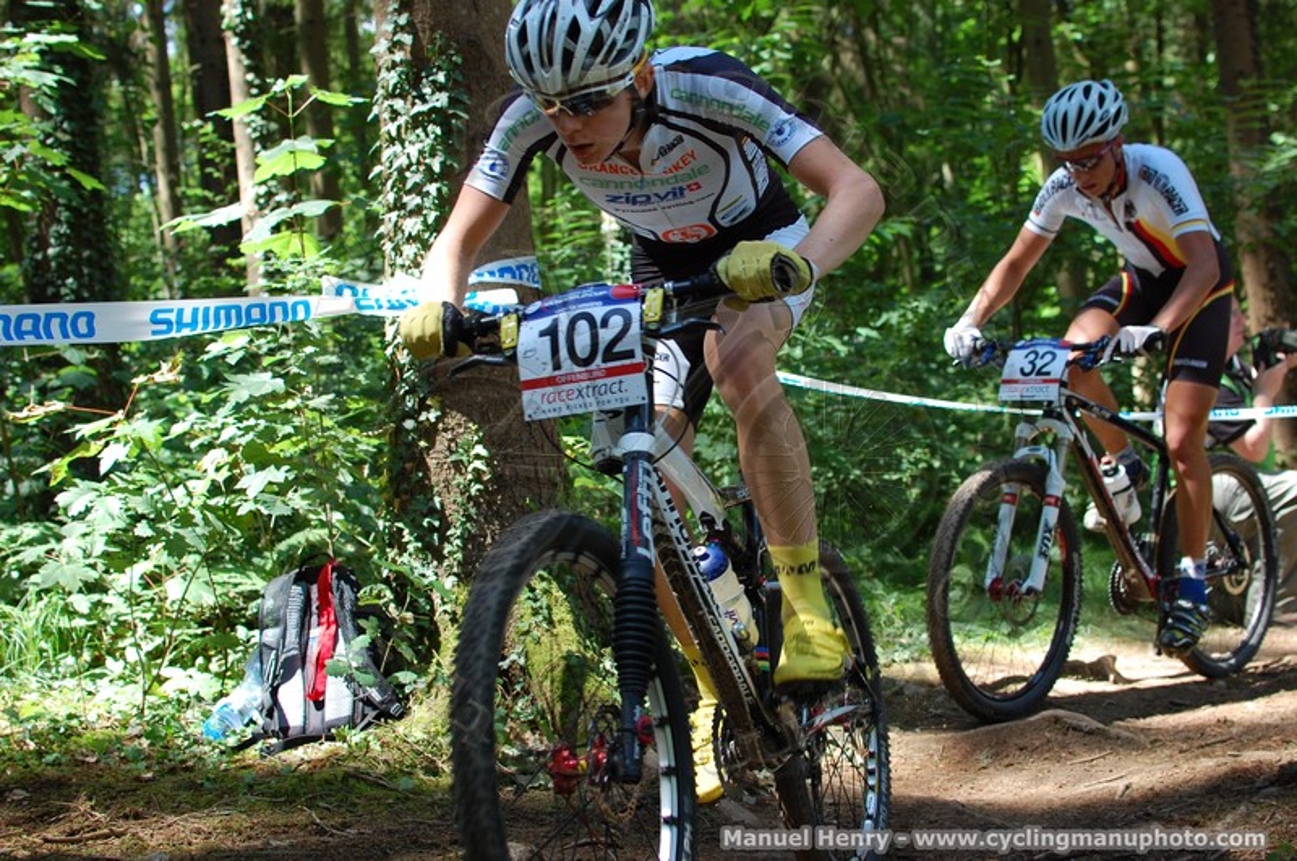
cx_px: 648
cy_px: 430
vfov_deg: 25.7
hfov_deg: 37.9
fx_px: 1889
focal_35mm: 52
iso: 400
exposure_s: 1/400
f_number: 3.5
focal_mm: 35
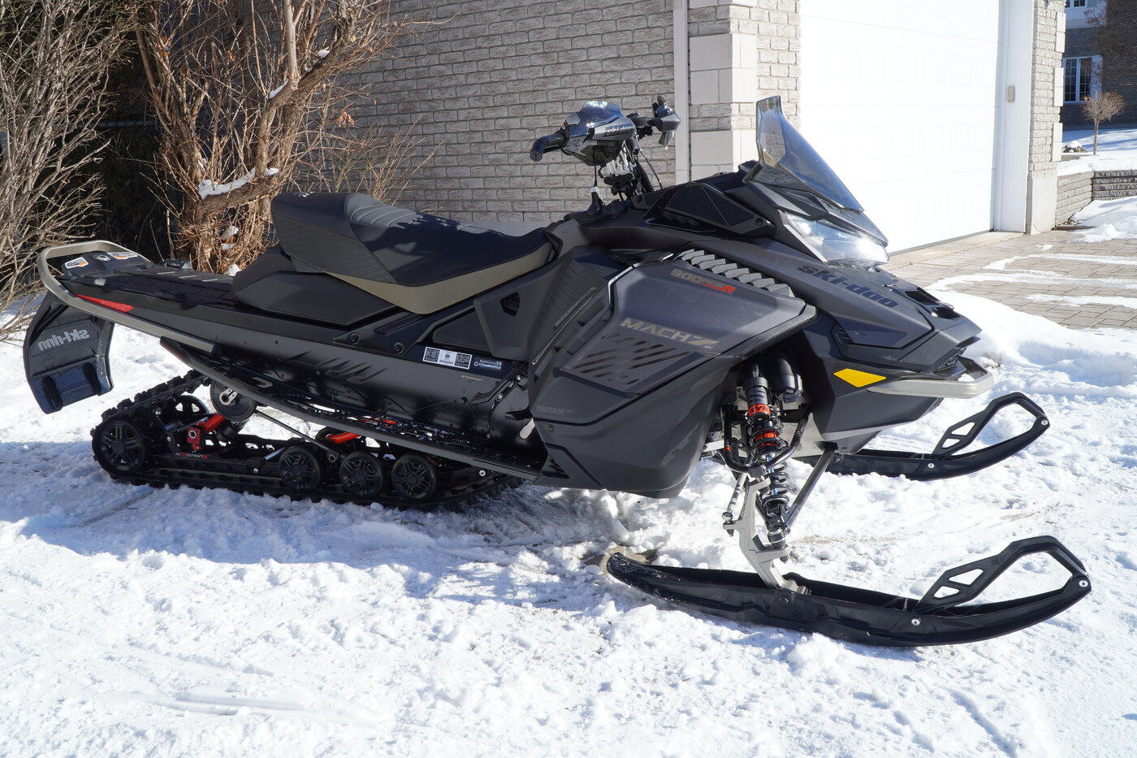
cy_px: 379
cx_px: 568
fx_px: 995
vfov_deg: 41.7
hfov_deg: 59.5
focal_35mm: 32
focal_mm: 21
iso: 100
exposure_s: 1/80
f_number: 11
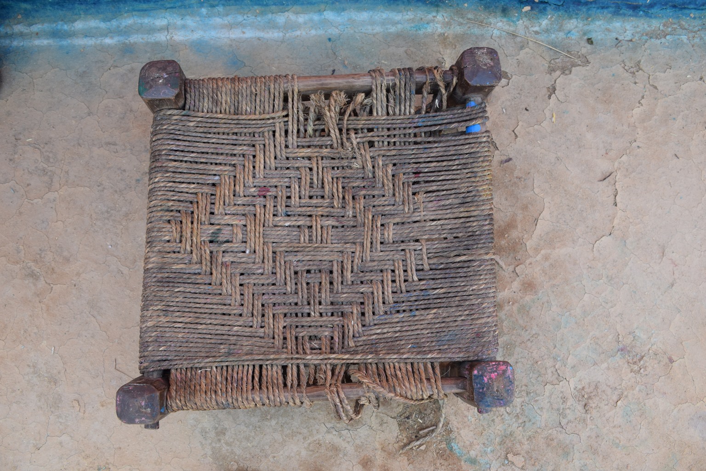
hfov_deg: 67.4
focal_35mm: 27
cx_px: 353
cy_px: 236
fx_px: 529
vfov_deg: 47.9
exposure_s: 1/200
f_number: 7.1
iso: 400
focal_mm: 18
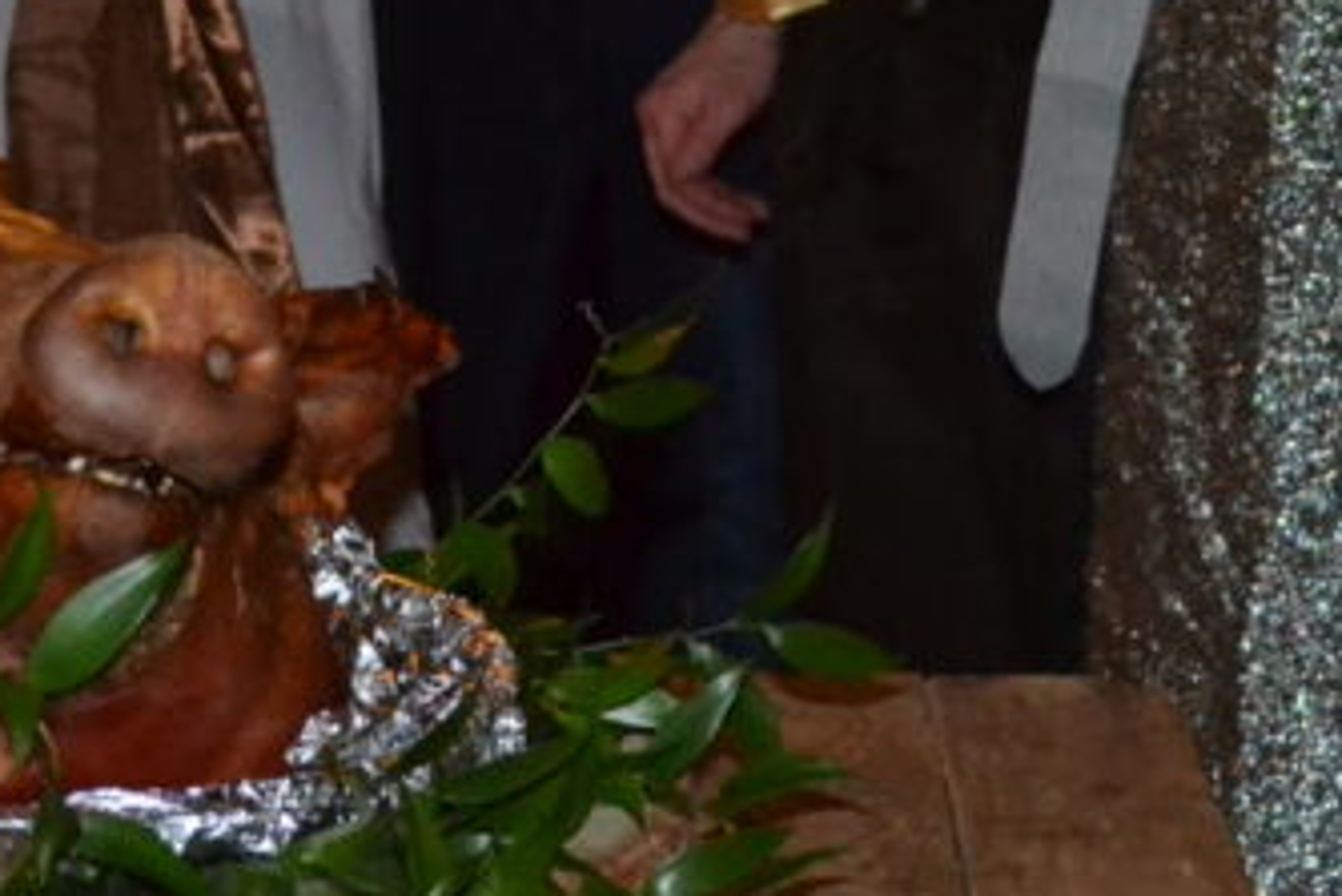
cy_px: -249
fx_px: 5631
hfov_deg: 13.6
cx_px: 366
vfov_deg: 9.0
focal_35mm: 151
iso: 3200
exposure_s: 1/60
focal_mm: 28
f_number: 4.5
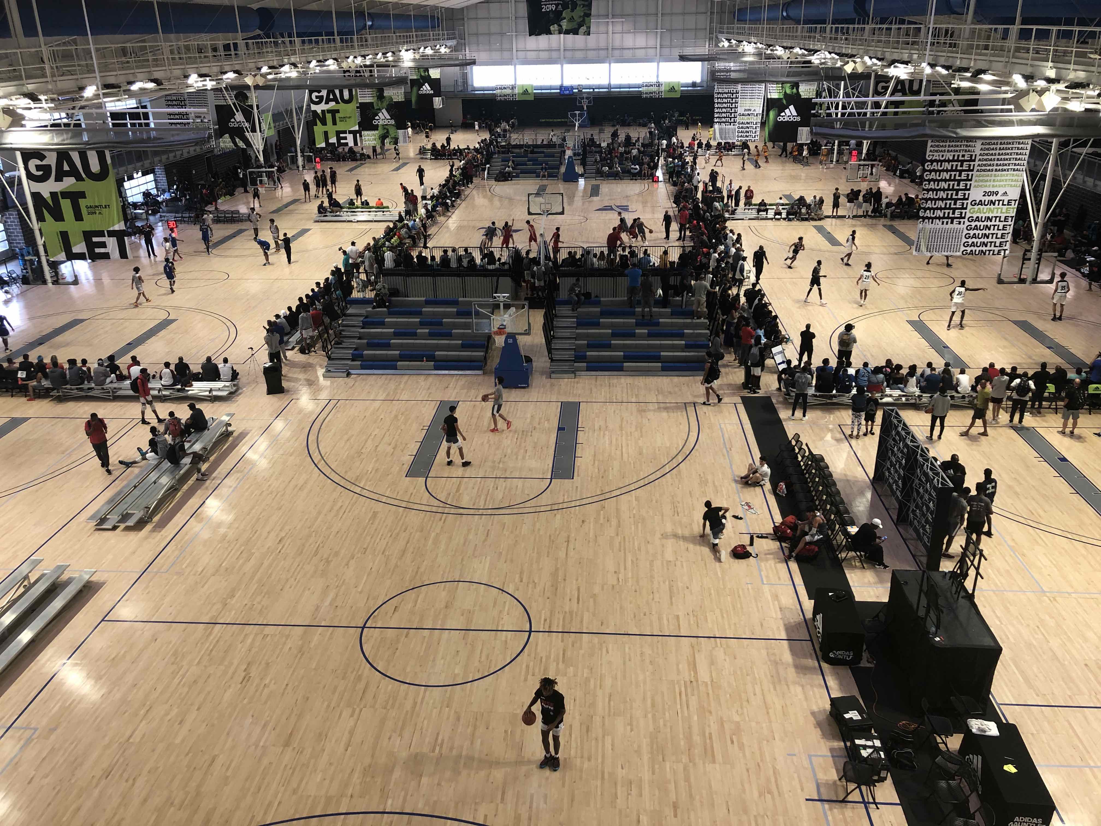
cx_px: 550
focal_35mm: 28
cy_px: 413
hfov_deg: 63.4
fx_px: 891
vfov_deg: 49.7
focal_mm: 3.99
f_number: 1.8
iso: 25
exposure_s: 1/40
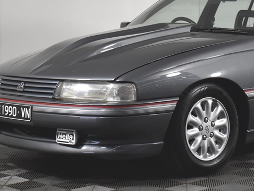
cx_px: 212
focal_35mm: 105
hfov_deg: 18.5
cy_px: 66
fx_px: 771
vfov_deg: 14.1
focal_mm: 34
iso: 1600
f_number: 4.5
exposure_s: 1/800
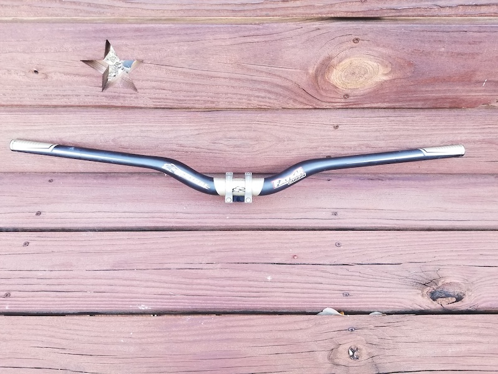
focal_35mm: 26
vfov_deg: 53.1
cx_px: 249
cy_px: 187
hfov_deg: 67.3
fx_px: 374
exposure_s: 1/60
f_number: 1.7
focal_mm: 4.25
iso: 125
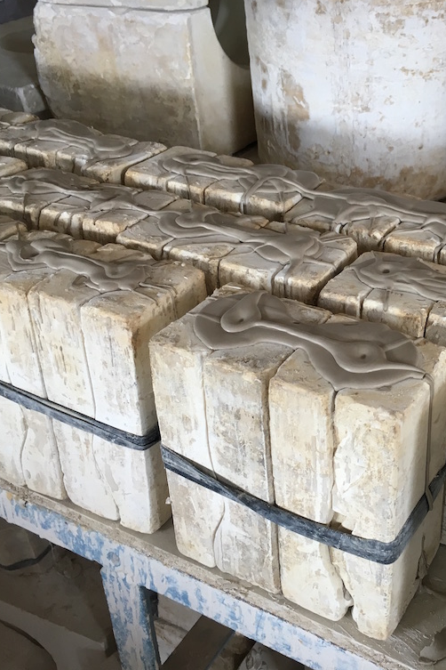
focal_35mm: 41
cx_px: 392
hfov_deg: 31.3
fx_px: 762
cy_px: 329
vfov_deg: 47.4
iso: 50
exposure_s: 1/30
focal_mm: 4.15
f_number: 2.2
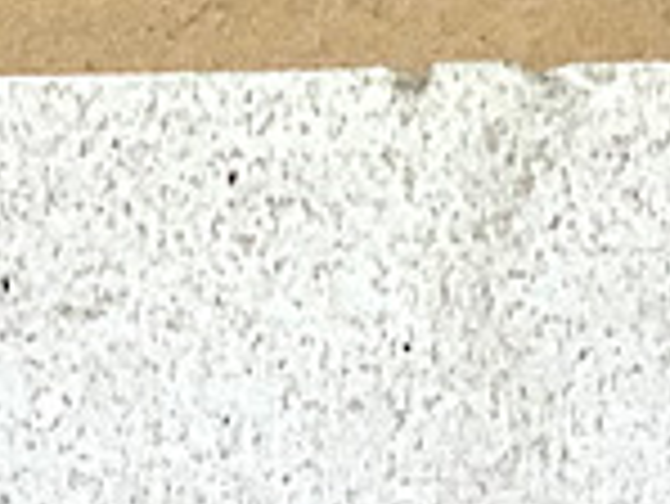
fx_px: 4804
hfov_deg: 8.0
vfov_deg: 5.7
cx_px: 295
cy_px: 1418
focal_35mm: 248
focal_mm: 3.3
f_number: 2.4
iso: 50
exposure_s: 1/50
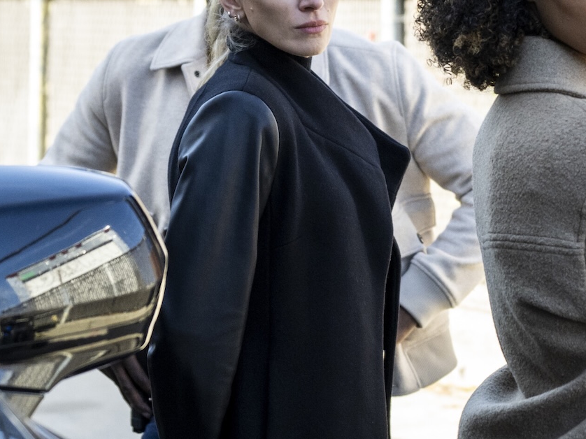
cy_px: 209
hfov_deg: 9.7
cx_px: 691
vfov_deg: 7.4
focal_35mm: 202
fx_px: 3419
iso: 640
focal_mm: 59
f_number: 4
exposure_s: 1/800
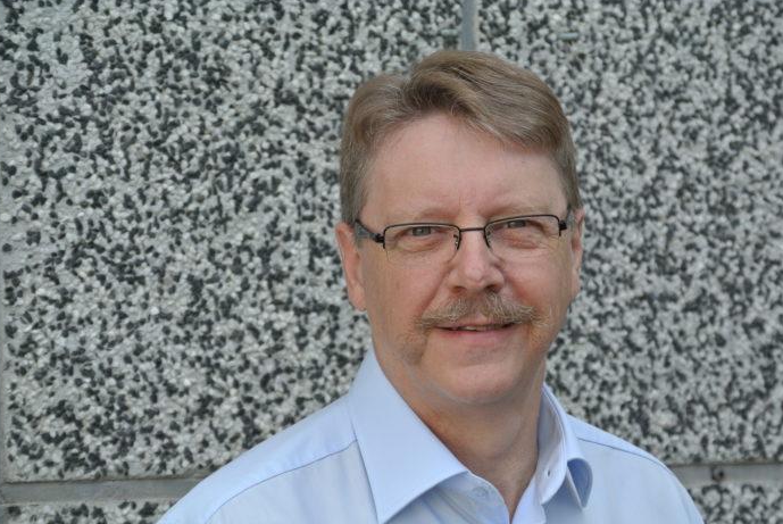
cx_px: 422
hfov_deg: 12.4
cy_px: 289
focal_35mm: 165
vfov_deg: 8.3
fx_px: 3592
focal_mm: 55.1
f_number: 4.2
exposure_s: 1/160
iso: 100
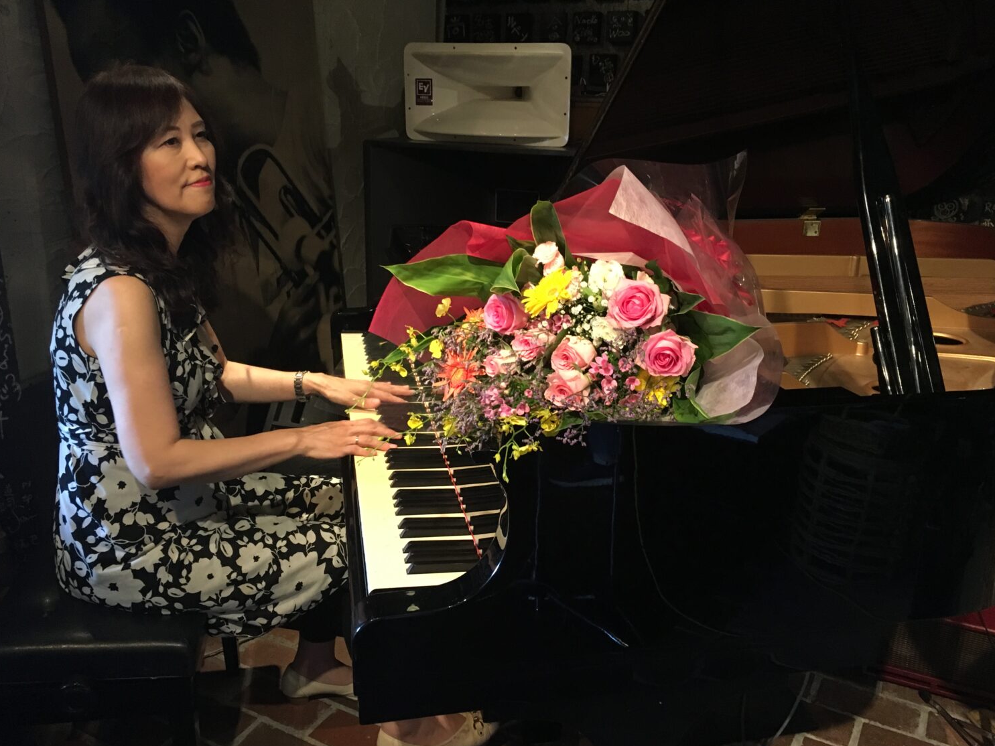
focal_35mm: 30
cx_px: 506
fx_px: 862
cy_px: 370
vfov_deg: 46.8
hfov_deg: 60.0
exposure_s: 1/15
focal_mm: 4.15
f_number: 2.2
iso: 200
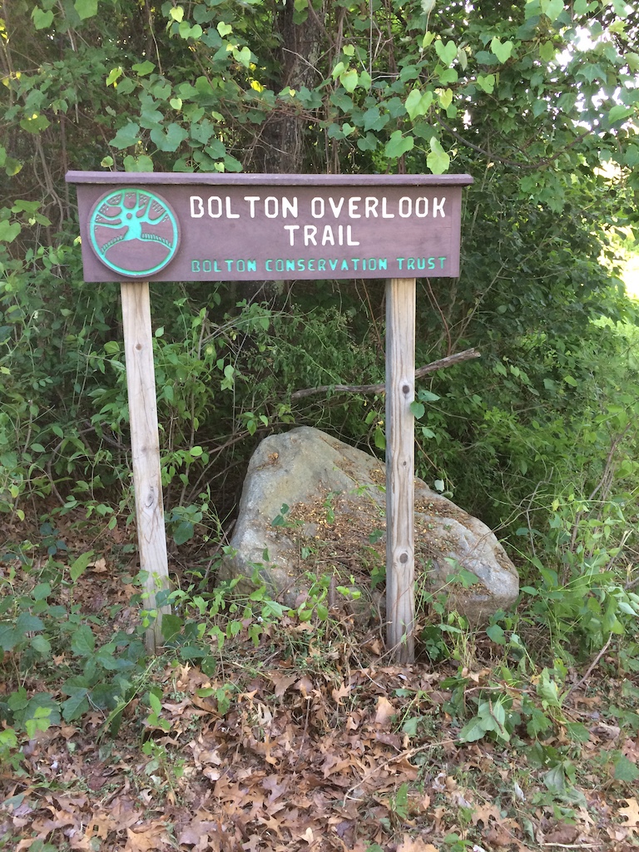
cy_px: 426
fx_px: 714
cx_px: 320
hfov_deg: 48.2
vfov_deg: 61.7
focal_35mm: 29
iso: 40
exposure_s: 1/30
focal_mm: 4.15
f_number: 2.2
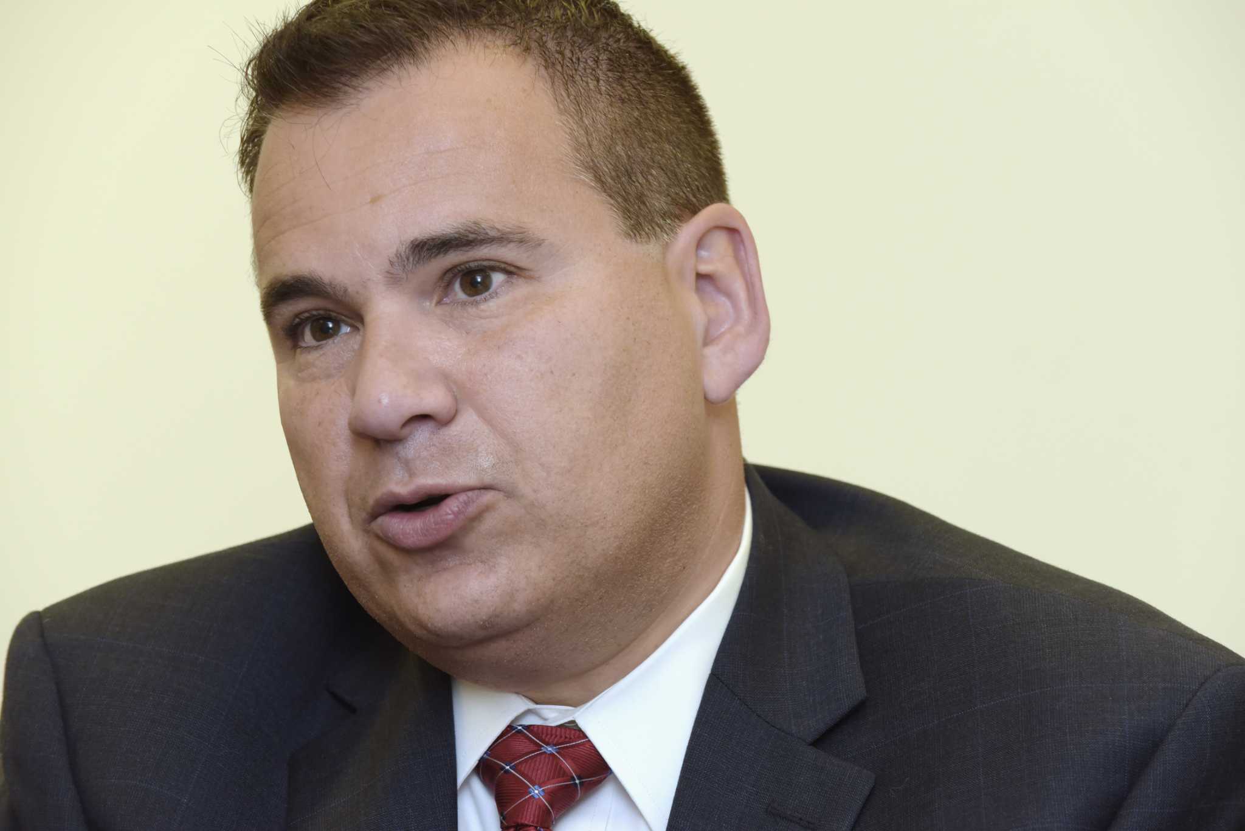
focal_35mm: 175
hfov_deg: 11.7
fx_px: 6054
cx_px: 622
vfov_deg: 7.9
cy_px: 416
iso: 1250
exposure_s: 1/125
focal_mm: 175
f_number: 4
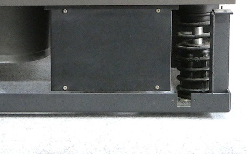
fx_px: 1137
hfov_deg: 12.3
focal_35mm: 169
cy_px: 13
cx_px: 34
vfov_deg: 7.7
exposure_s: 1/30
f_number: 4.7
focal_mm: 14.1
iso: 1600
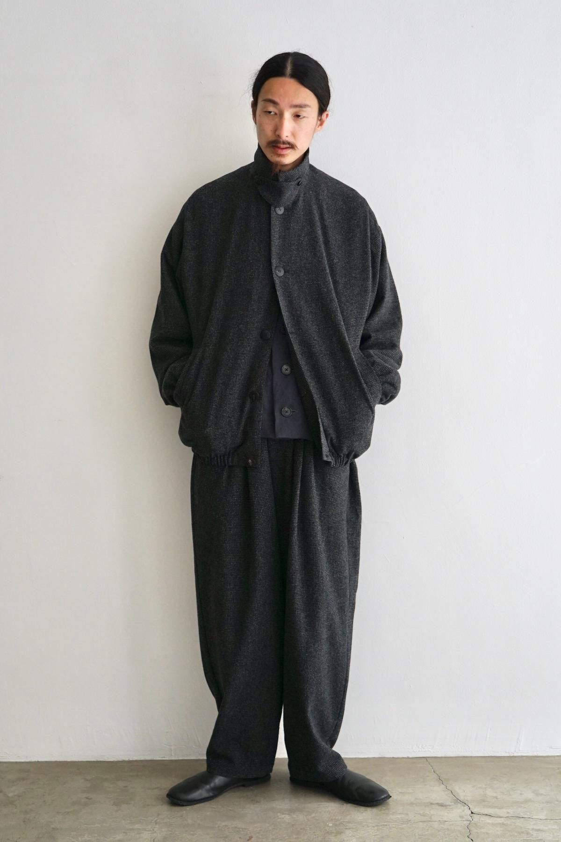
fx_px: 958
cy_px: 421
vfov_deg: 47.4
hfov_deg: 32.6
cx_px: 280
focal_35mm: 41
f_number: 4
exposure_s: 1/200
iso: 500
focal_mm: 41
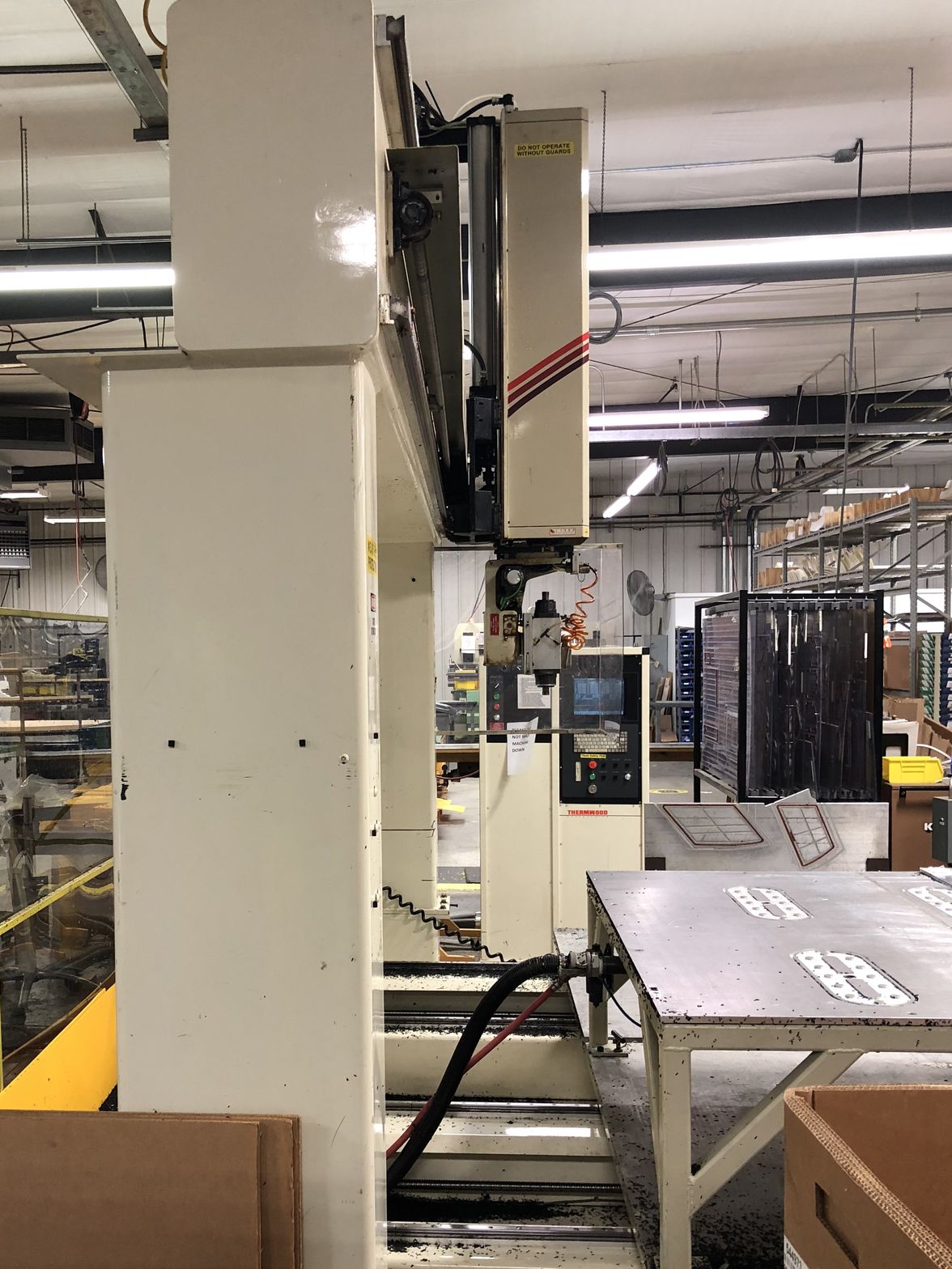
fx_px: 1320
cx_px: 366
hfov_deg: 39.4
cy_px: 725
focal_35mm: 36
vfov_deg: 51.2
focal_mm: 4
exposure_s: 1/20
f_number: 1.8
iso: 40
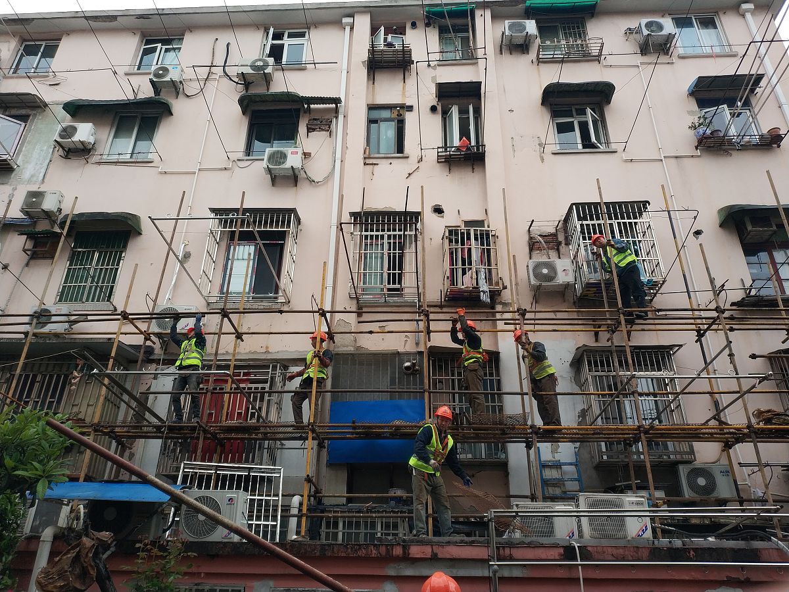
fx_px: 729
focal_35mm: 32
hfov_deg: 56.8
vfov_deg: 44.2
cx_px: 394
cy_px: 296
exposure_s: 1/173
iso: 100
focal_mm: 4.5
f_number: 2
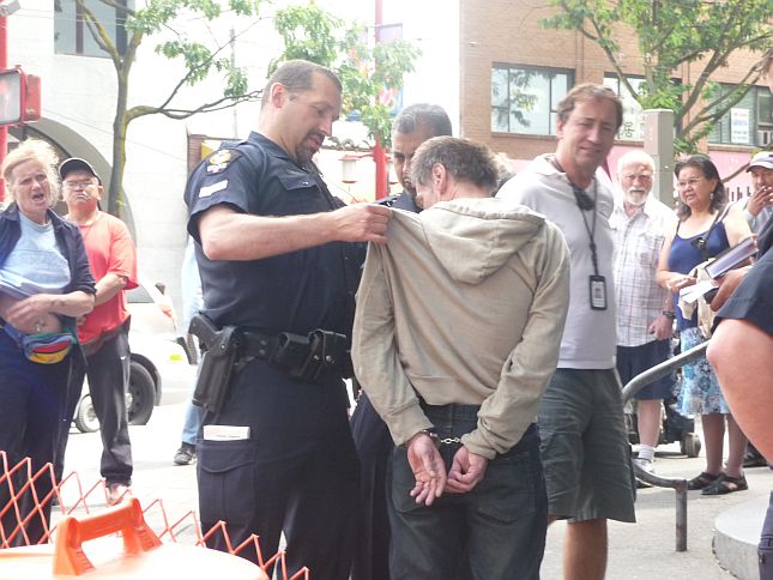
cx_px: 386
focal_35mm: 112
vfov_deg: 13.2
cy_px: 290
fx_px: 2502
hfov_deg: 17.6
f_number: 4.7
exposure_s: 1/100
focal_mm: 19.1
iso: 200
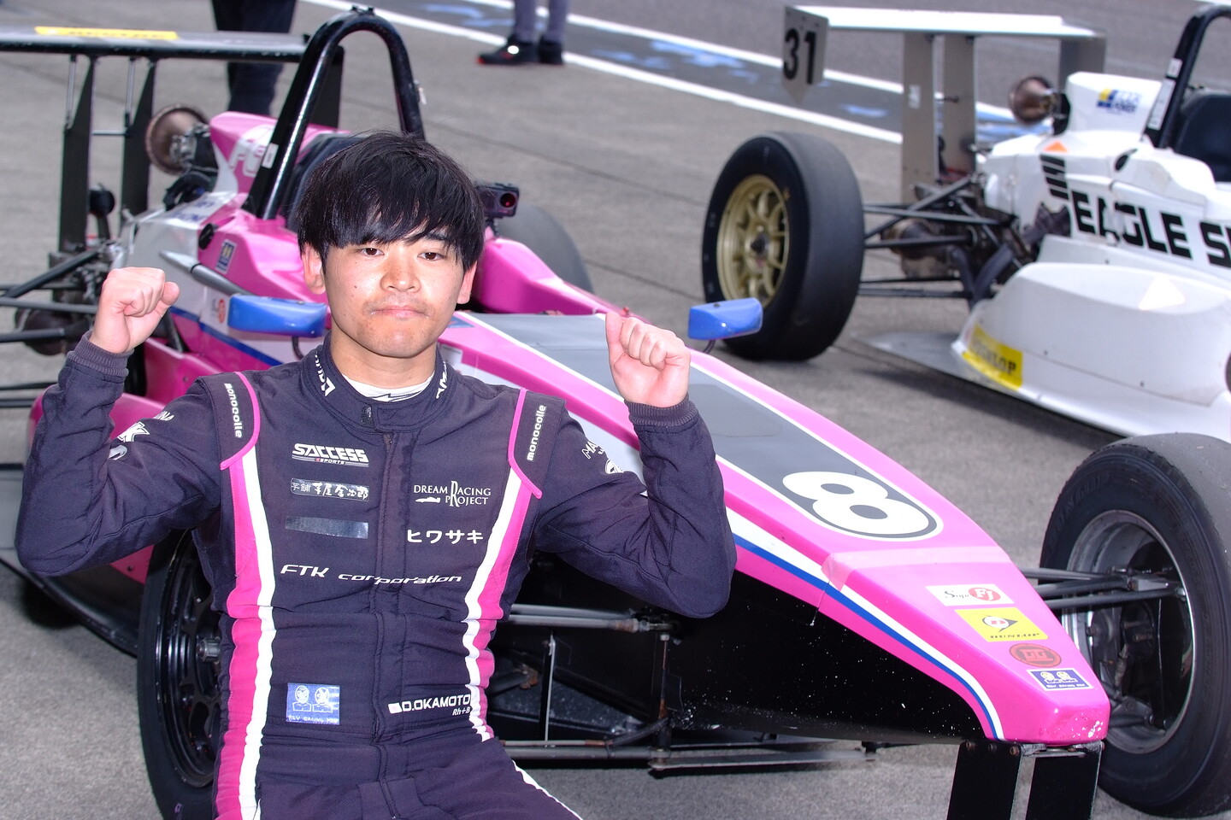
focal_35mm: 105
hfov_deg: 19.5
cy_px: 410
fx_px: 3590
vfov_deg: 13.0
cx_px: 616
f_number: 7.1
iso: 400
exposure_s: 1/225
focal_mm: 70
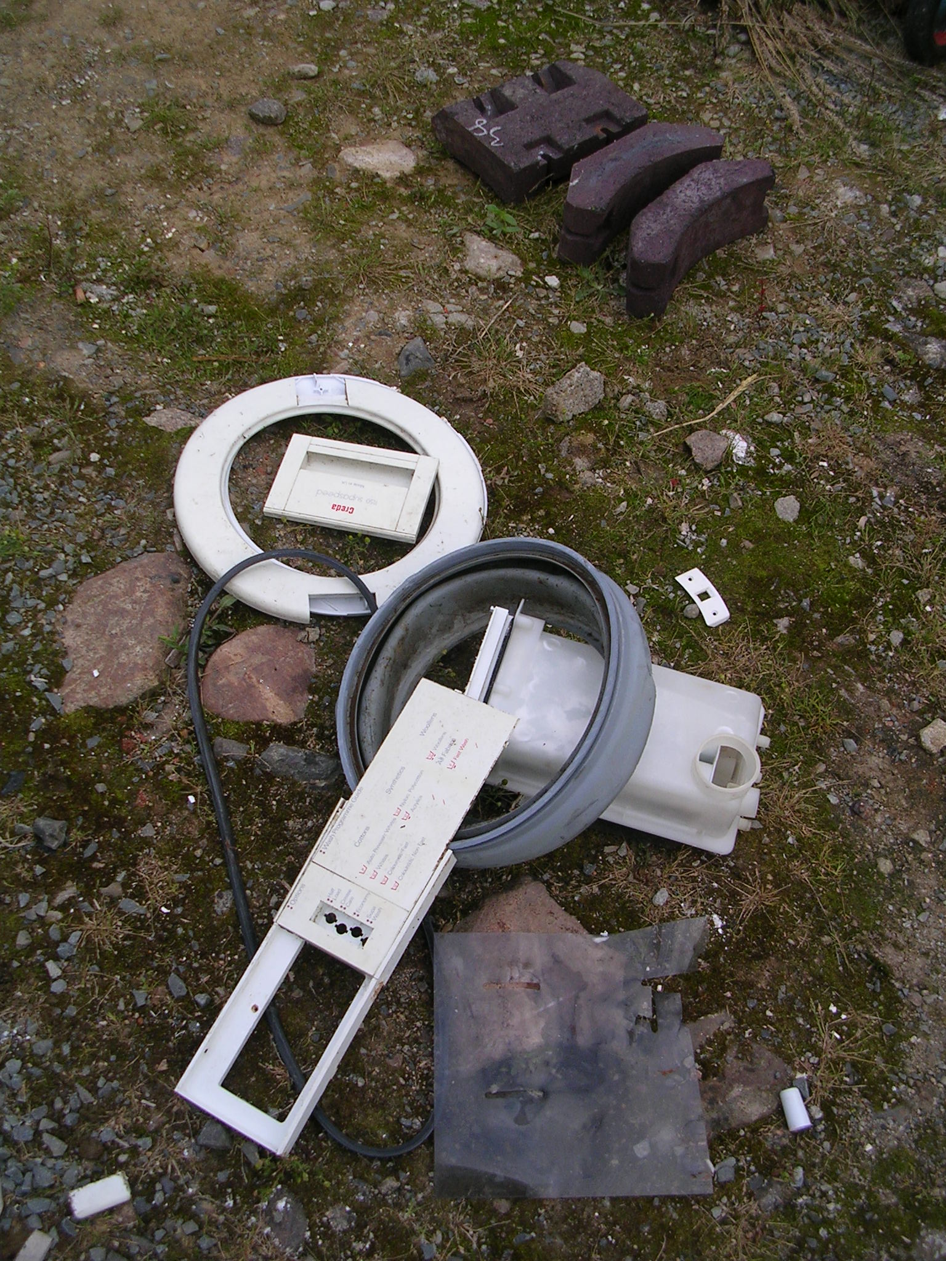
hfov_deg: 37.7
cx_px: 473
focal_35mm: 38
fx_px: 1385
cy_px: 630
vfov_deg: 49.0
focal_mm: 5.8
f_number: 2.8
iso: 50
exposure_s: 1/259
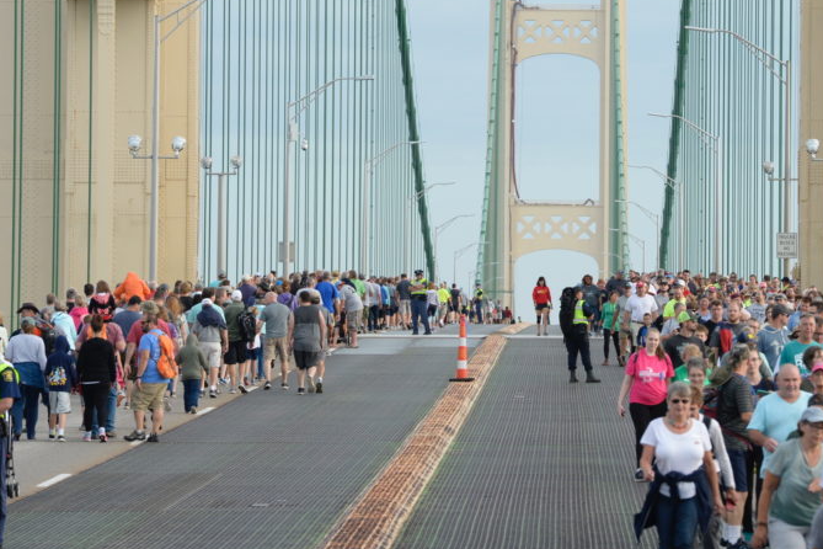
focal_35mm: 306
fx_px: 6995
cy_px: 135
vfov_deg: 4.5
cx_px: 502
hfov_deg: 6.7
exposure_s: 1/320
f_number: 10
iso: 400
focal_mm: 200
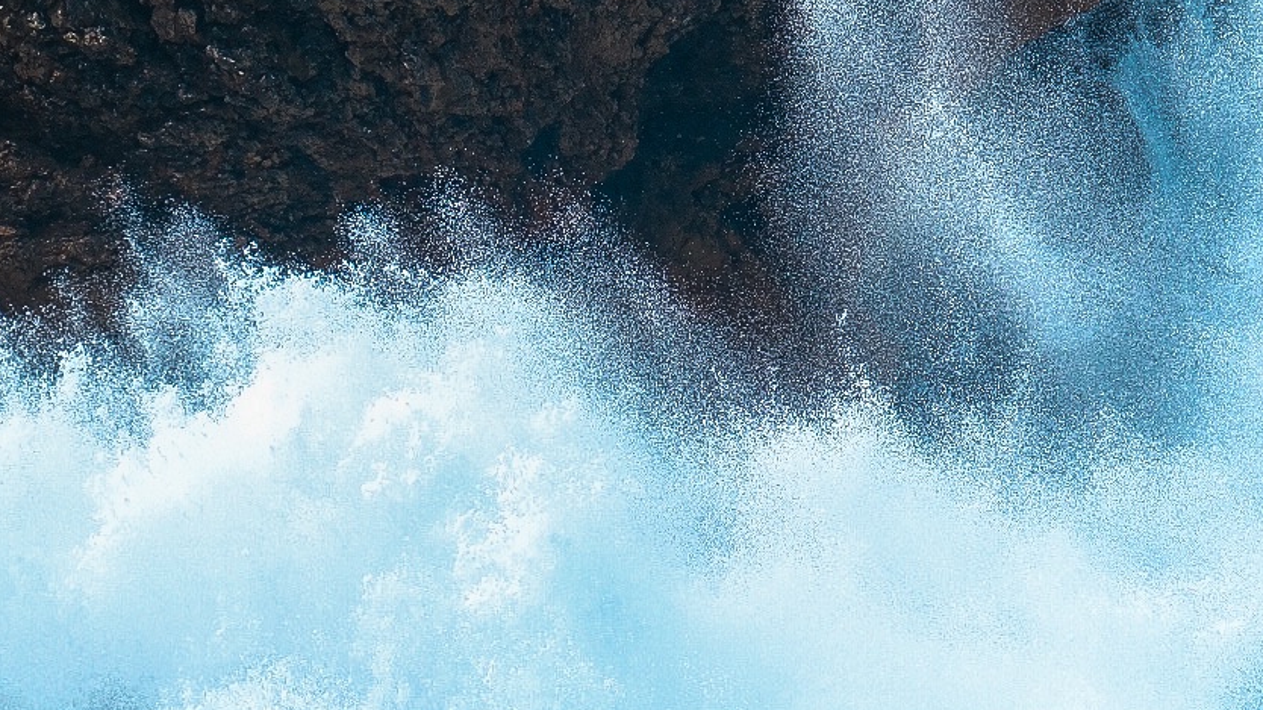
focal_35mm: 212
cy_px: 133
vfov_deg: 5.7
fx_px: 7099
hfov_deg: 10.2
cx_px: 881
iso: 400
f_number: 4
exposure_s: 1/2000
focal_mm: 63
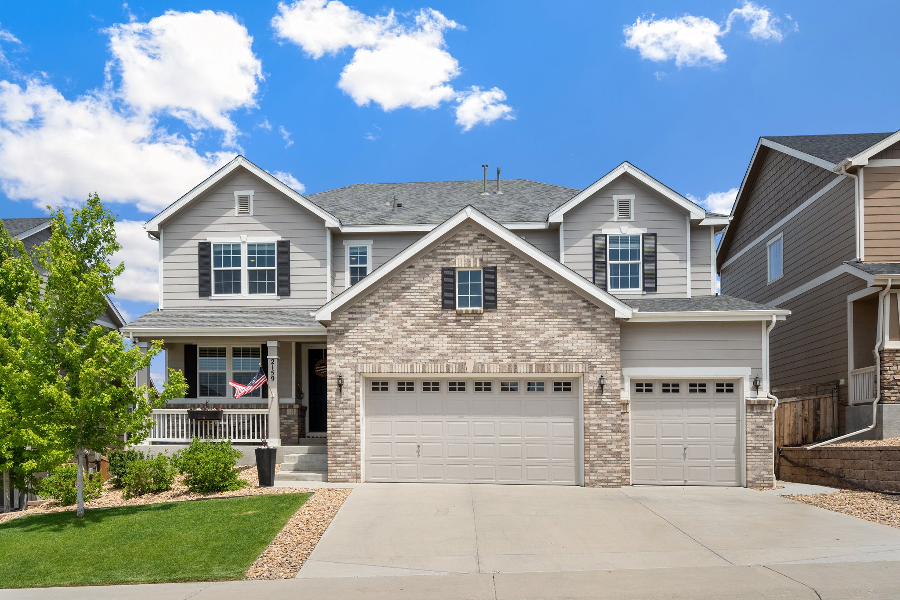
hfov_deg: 61.9
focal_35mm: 30
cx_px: 450
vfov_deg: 43.6
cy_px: 300
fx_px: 750
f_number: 7.1
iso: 1000
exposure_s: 1/1600
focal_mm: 30
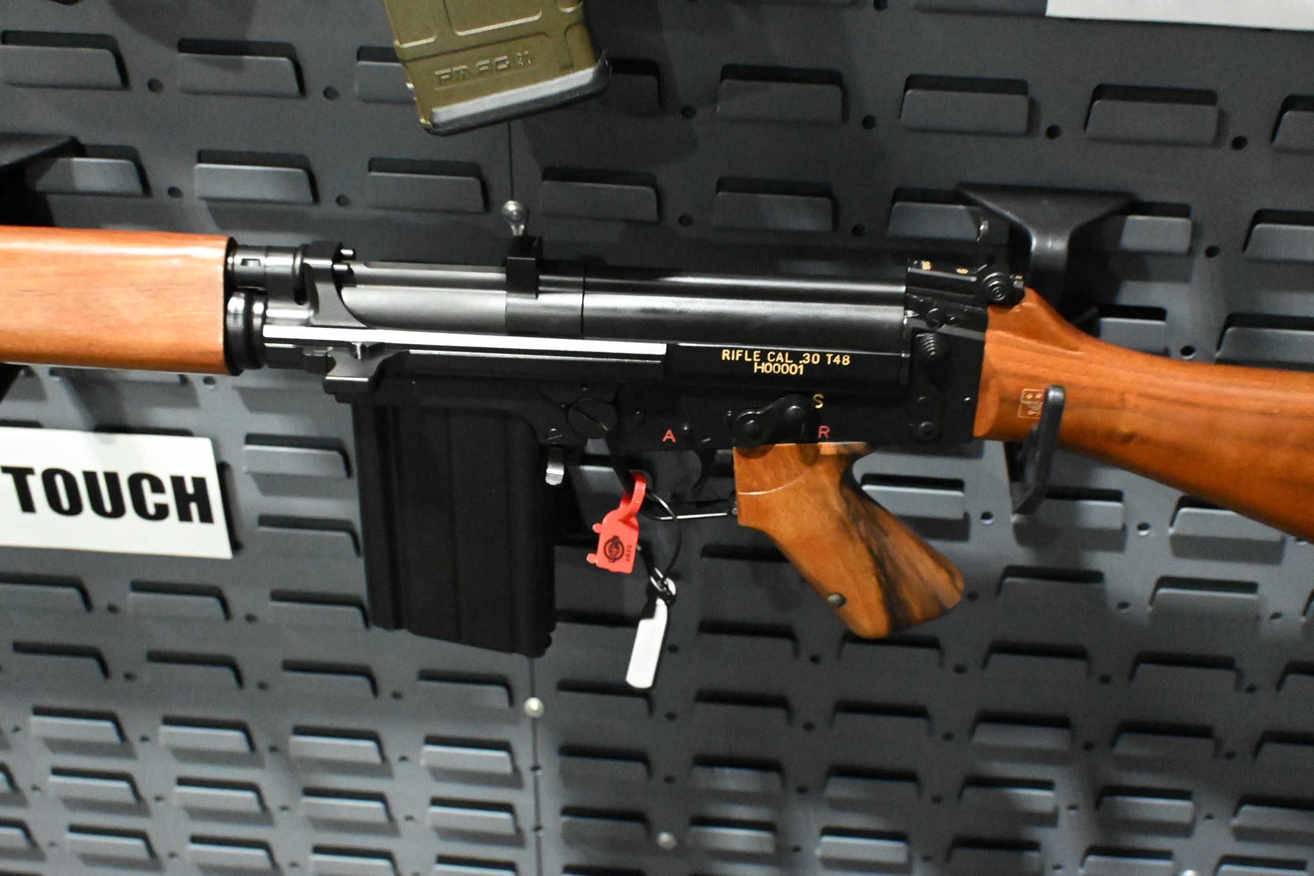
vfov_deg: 29.4
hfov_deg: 43.0
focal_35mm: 46
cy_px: 438
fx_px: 1670
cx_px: 657
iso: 12800
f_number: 4.8
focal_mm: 30.5
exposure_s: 1/40
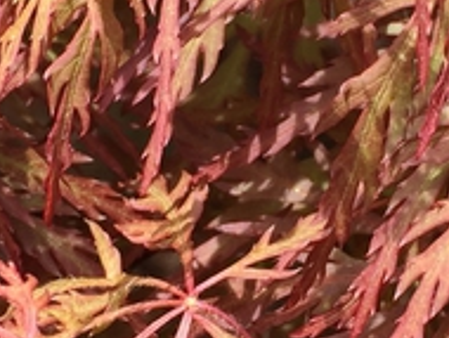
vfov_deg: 9.5
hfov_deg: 12.6
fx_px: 2026
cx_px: 345
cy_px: 253
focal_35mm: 156
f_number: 2.2
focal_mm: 4.15
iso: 32
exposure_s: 1/289
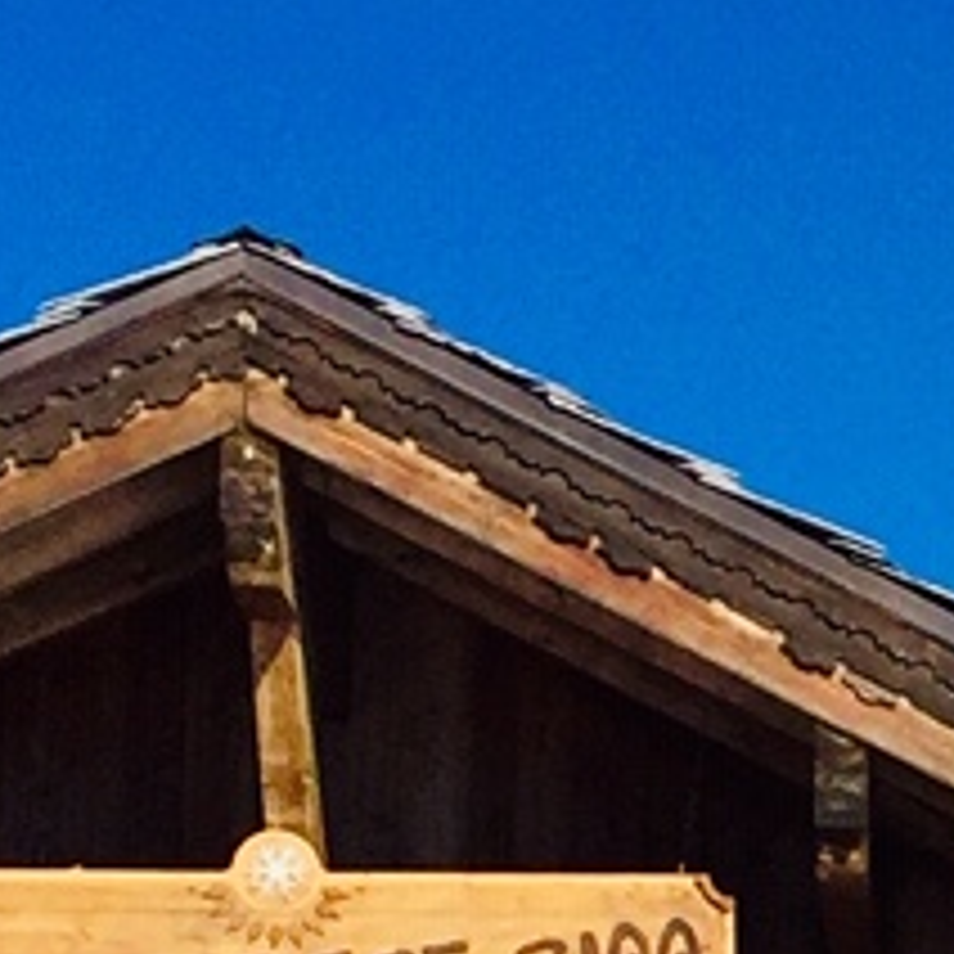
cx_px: 2102
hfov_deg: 8.3
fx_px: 6142
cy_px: 1382
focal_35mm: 197
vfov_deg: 8.7
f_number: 2.2
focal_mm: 4.15
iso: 32
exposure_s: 1/4950
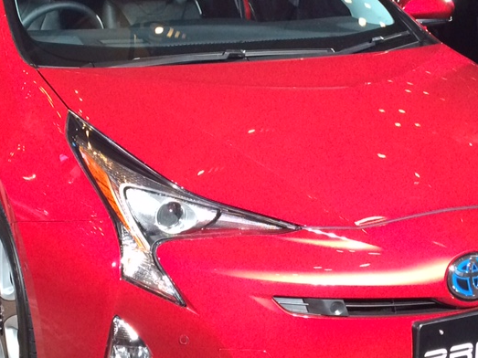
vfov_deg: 20.5
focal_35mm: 71
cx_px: 213
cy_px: 88
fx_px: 980
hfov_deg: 27.4
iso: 200
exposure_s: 1/30
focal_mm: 4.15
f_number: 2.2
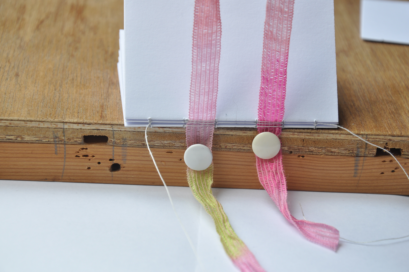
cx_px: 204
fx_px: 1191
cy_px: 136
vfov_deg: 13.0
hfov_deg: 19.5
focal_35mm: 105
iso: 200
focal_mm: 70
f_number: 8
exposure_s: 1/60
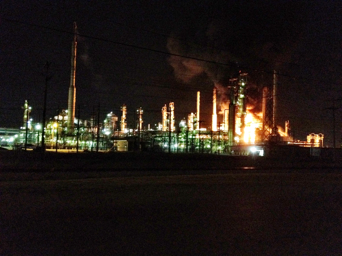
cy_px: 128
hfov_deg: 52.6
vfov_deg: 40.7
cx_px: 171
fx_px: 346
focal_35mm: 35
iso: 800
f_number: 2.4
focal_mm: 4.28
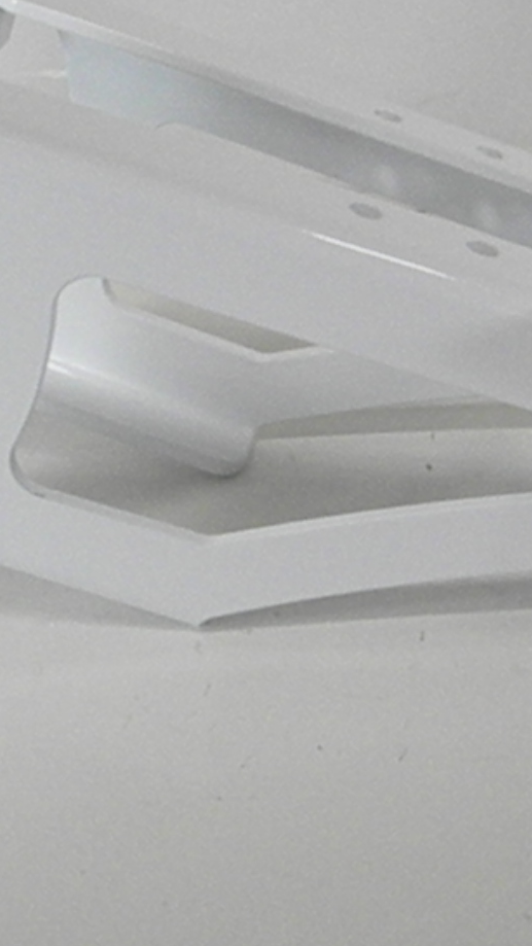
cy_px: 351
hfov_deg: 17.4
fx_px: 1705
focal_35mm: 68
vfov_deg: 30.9
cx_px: 523
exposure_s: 1/269
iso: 720
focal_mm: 5
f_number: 7
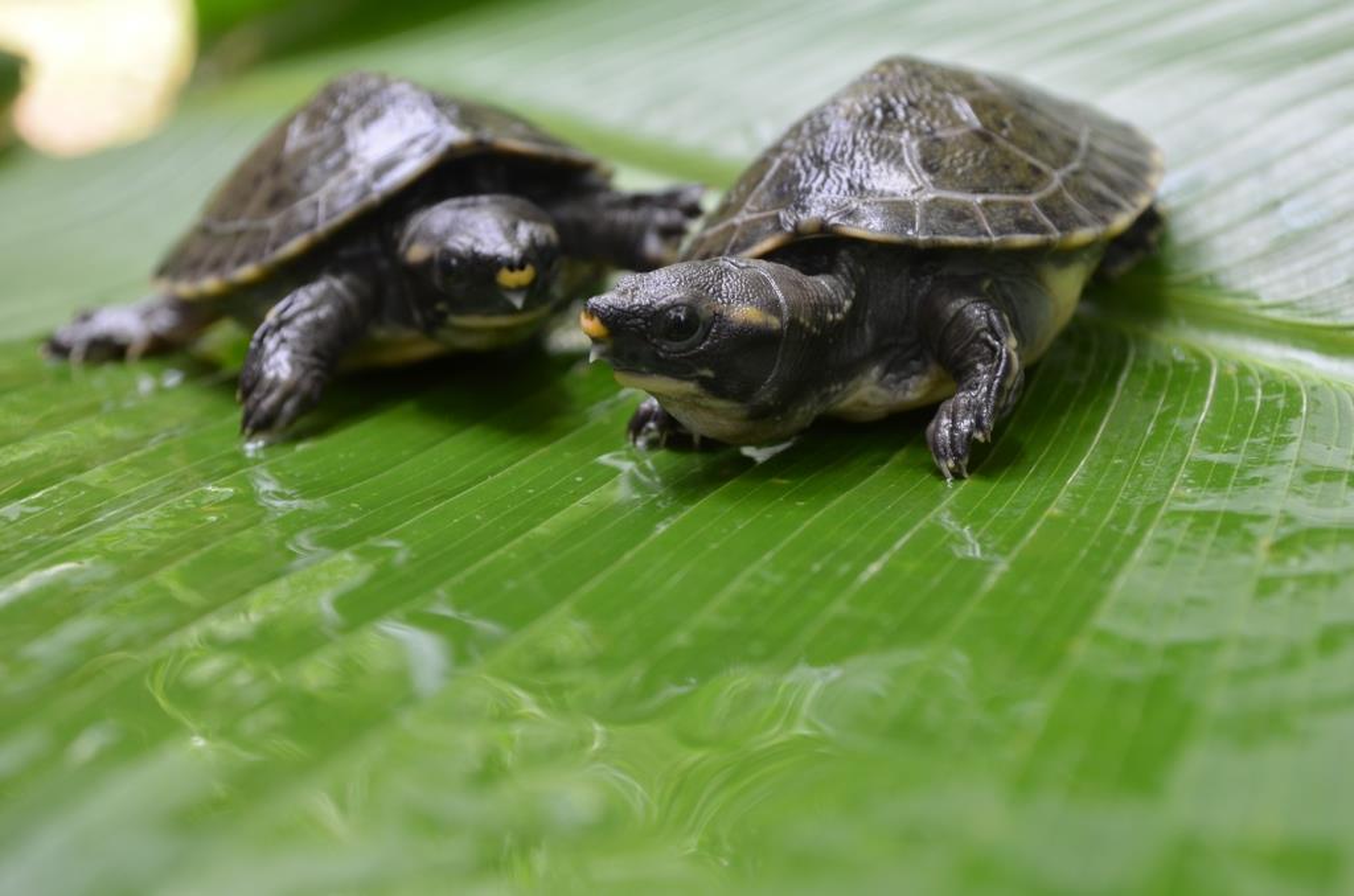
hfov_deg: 32.0
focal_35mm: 63
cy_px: 448
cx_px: 677
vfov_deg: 21.5
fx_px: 2364
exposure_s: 1/60
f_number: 7.1
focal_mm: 42
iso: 400
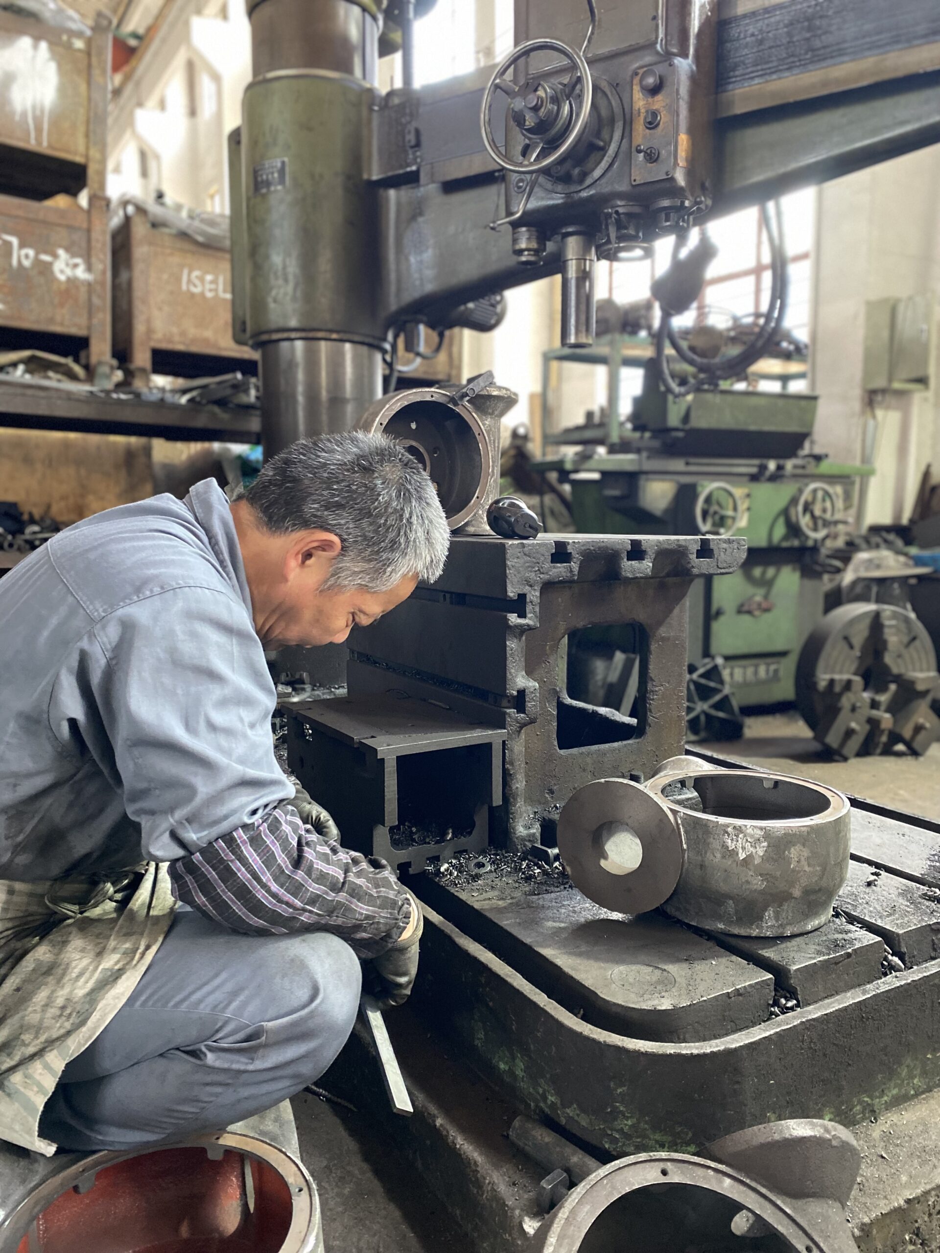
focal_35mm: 26
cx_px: 470
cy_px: 626
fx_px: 941
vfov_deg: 67.3
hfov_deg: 53.1
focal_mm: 4.25
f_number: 1.8
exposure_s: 1/33
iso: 400
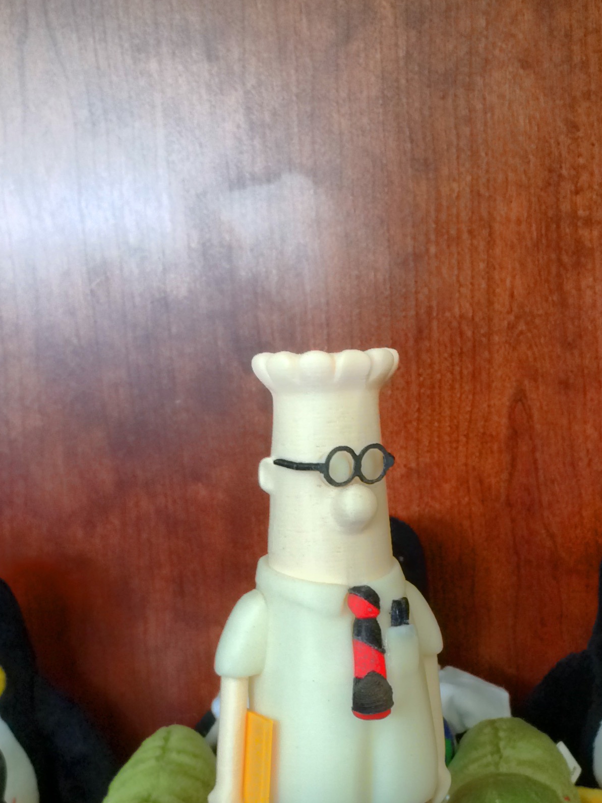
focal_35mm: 58
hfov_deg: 25.2
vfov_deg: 32.5
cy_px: 613
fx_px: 1345
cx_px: 316
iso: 100
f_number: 2.2
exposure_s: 1/23
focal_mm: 4.15
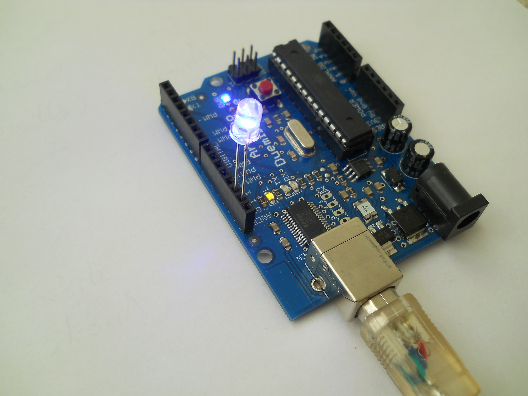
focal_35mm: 41
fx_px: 625
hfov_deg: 45.8
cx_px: 264
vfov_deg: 35.1
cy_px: 198
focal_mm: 6.72
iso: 80
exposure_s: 1/125
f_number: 3.1
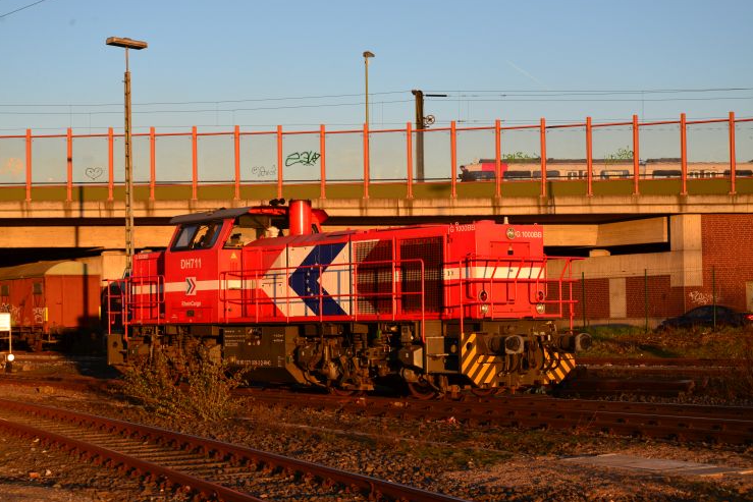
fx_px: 1443
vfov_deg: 19.7
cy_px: 249
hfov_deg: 29.2
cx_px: 375
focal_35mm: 69
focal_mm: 68
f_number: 7.1
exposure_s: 1/1250
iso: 1000
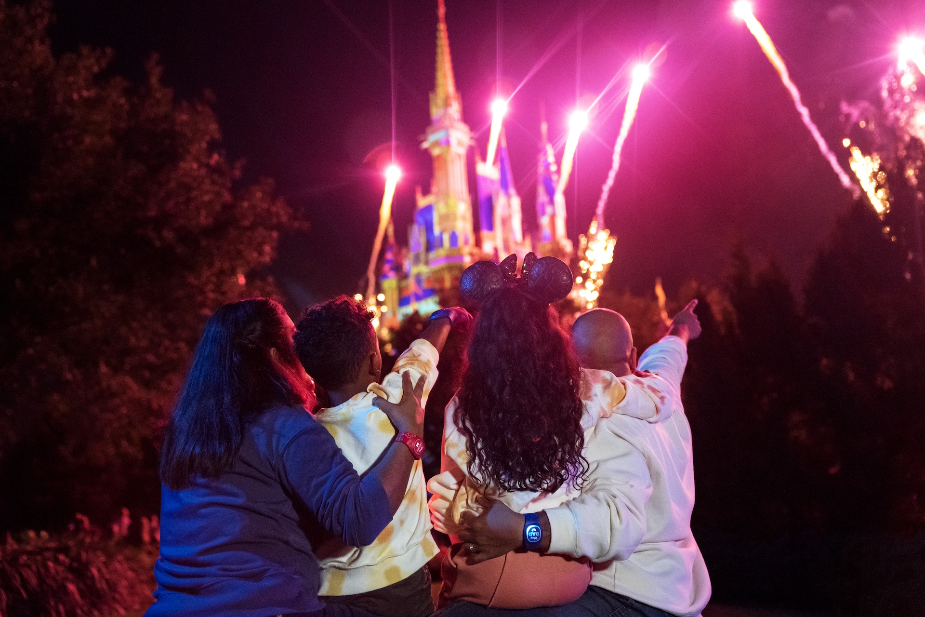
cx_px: 462
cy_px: 308
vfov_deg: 34.2
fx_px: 1002
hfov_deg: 49.6
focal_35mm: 39
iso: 12800
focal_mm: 39
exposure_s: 1/125
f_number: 2.8
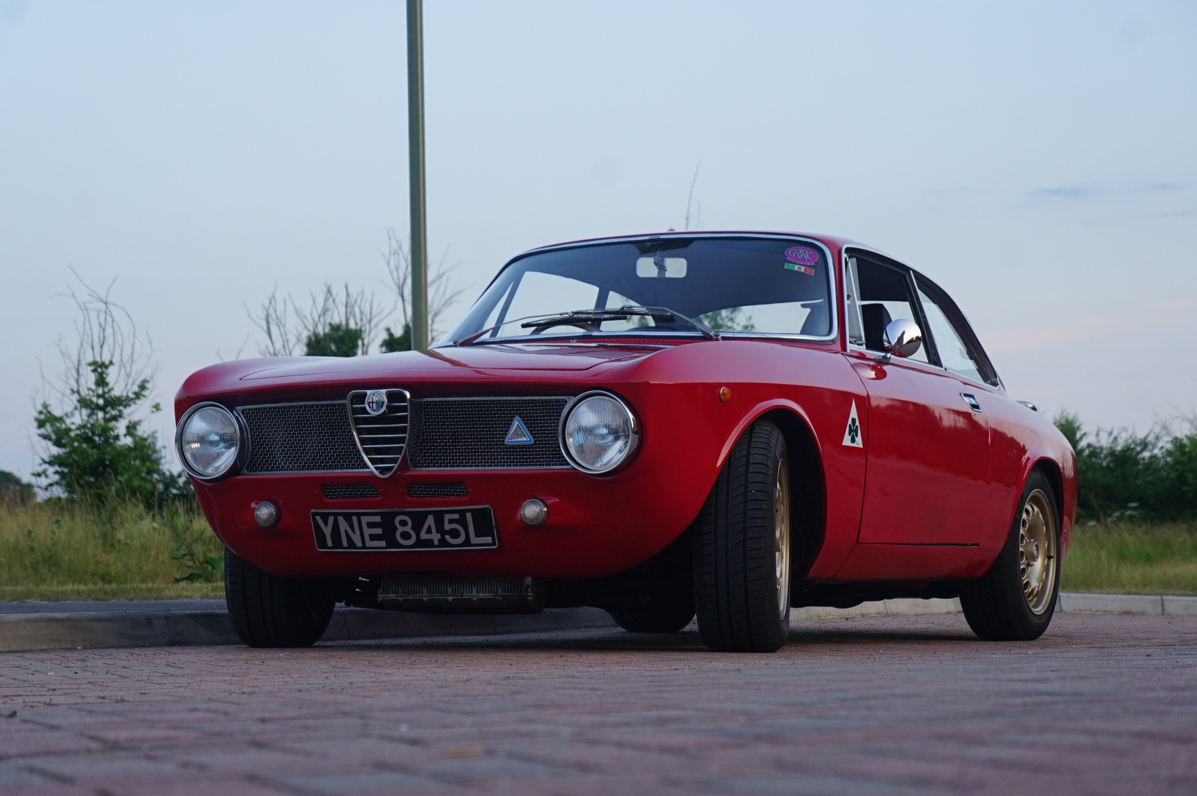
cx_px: 598
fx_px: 2724
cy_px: 398
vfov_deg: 16.6
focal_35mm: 82
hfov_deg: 24.8
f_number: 5.6
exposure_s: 1/100
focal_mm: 55
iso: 500
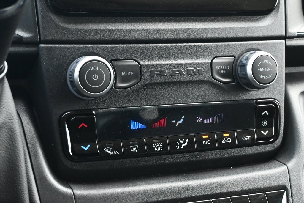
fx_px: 507
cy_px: 102
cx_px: 152
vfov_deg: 22.6
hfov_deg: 33.4
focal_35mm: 60
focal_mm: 40
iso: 6400
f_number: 9
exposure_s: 1/125
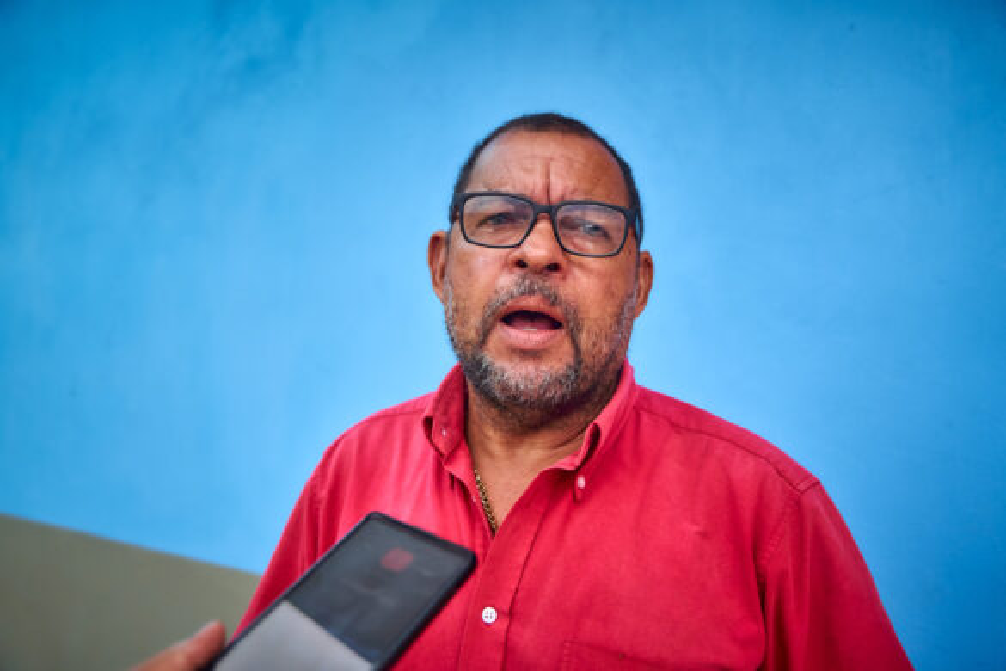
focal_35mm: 31
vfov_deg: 42.3
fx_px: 866
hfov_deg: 60.3
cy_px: 336
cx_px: 503
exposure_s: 1/5000
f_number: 2.8
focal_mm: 31
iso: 800
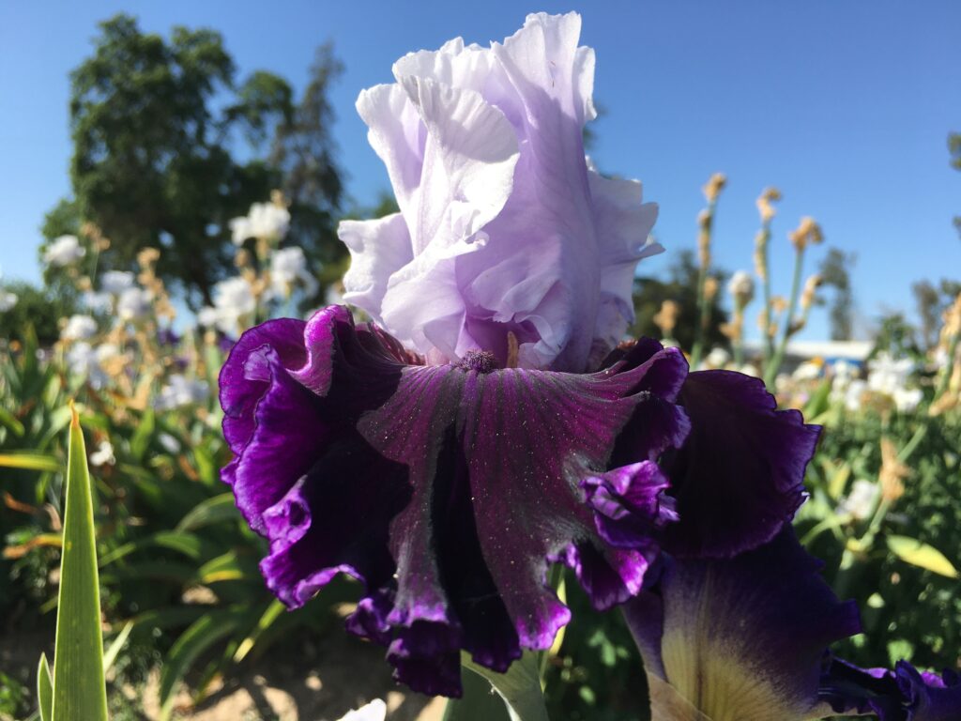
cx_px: 480
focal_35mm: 29
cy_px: 360
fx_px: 805
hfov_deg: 61.7
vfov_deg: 48.2
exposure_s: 1/1148
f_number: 2.2
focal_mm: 4.15
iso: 25
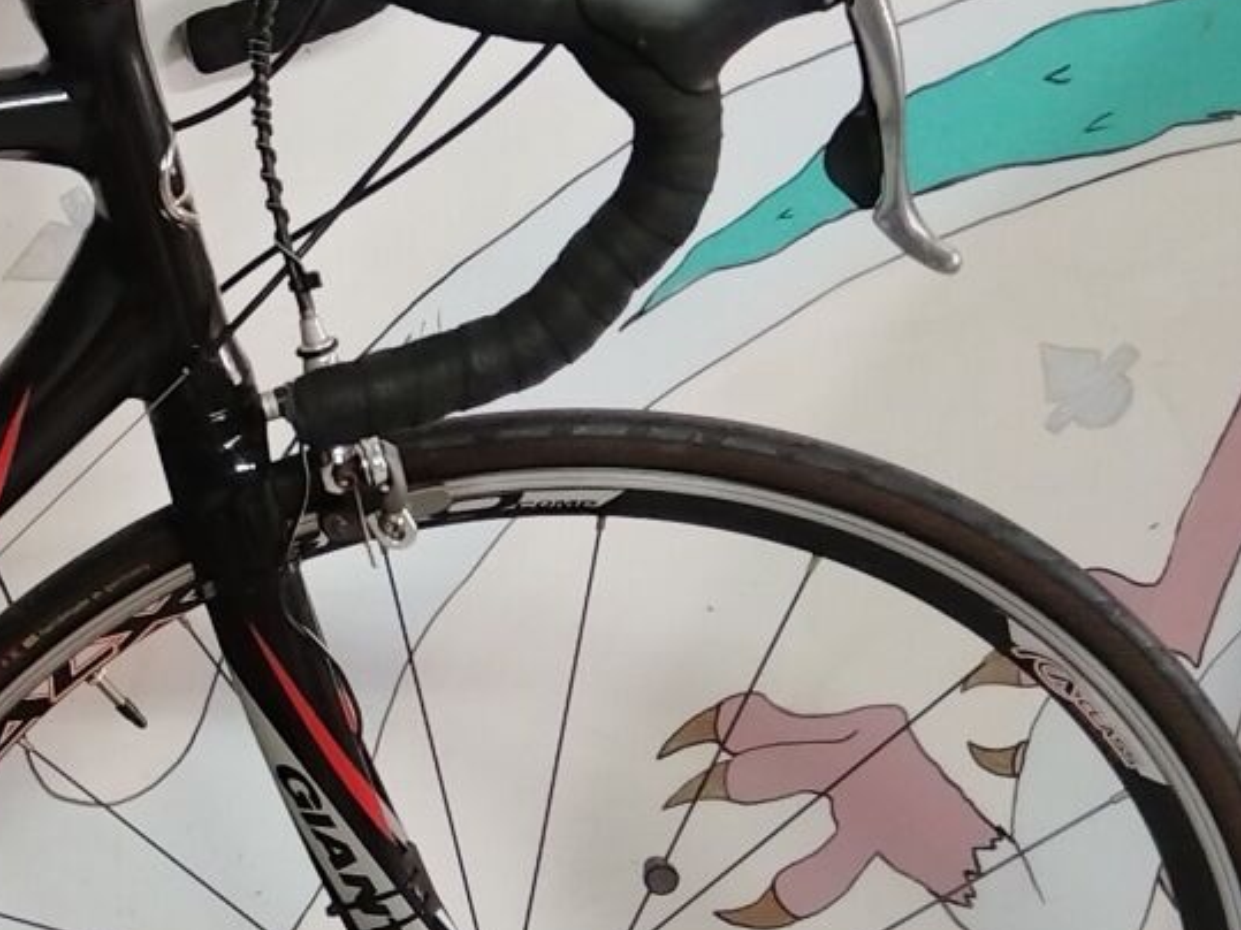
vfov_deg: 15.5
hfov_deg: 18.4
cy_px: 541
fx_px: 3405
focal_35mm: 95
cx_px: -587
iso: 1355
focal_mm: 4.95
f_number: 1.9
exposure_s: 1/33.3
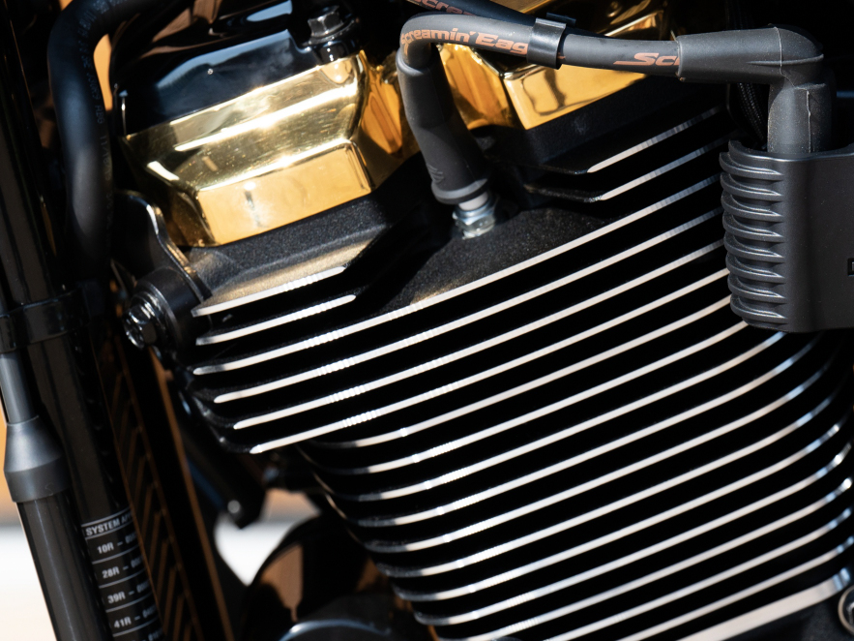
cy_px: 350
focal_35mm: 272
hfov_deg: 7.3
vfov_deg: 5.5
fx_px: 6710
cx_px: 805
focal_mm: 125
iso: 100
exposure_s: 1/1000
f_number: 5
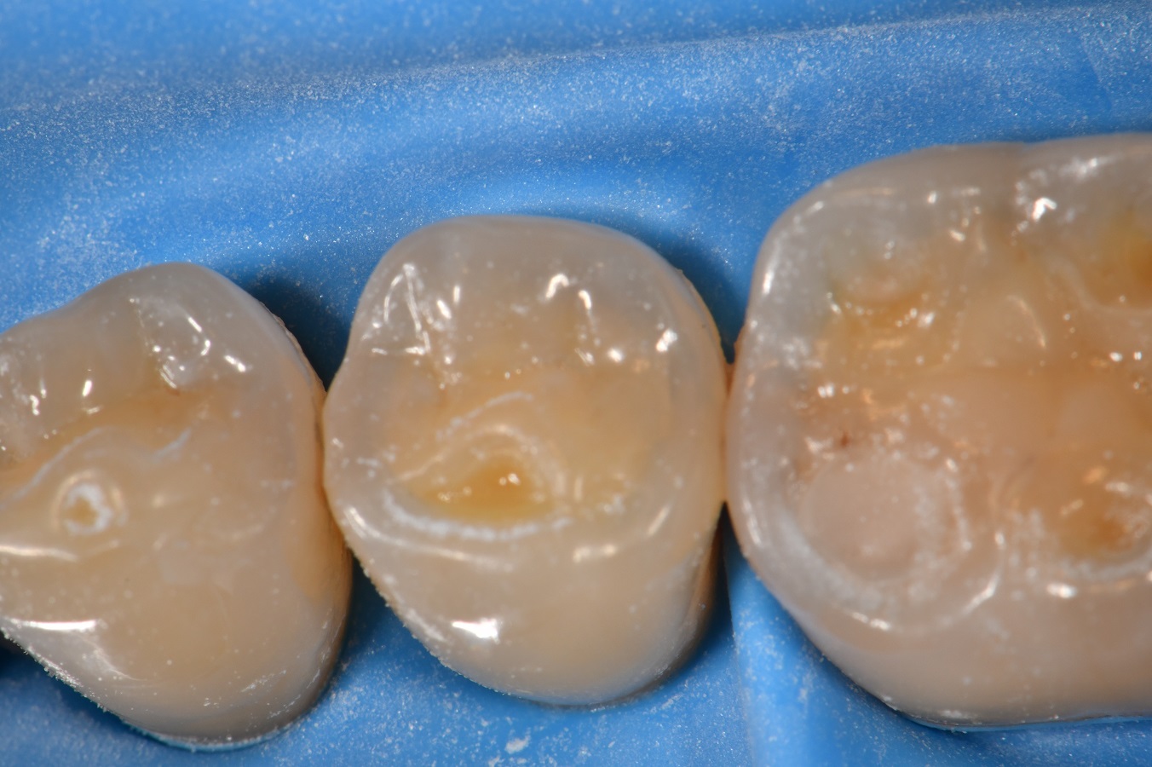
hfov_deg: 13.1
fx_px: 5021
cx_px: 576
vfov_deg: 8.7
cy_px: 384
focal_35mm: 157
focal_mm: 105
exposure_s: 1/160
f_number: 32
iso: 200
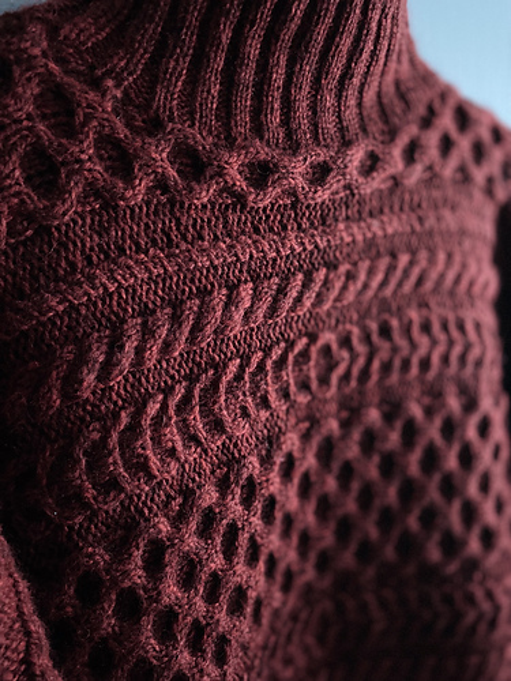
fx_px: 512
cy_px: 340
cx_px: 256
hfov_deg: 53.1
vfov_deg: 67.3
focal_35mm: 26
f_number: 1.8
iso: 1000
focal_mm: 4.25
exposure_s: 1/14
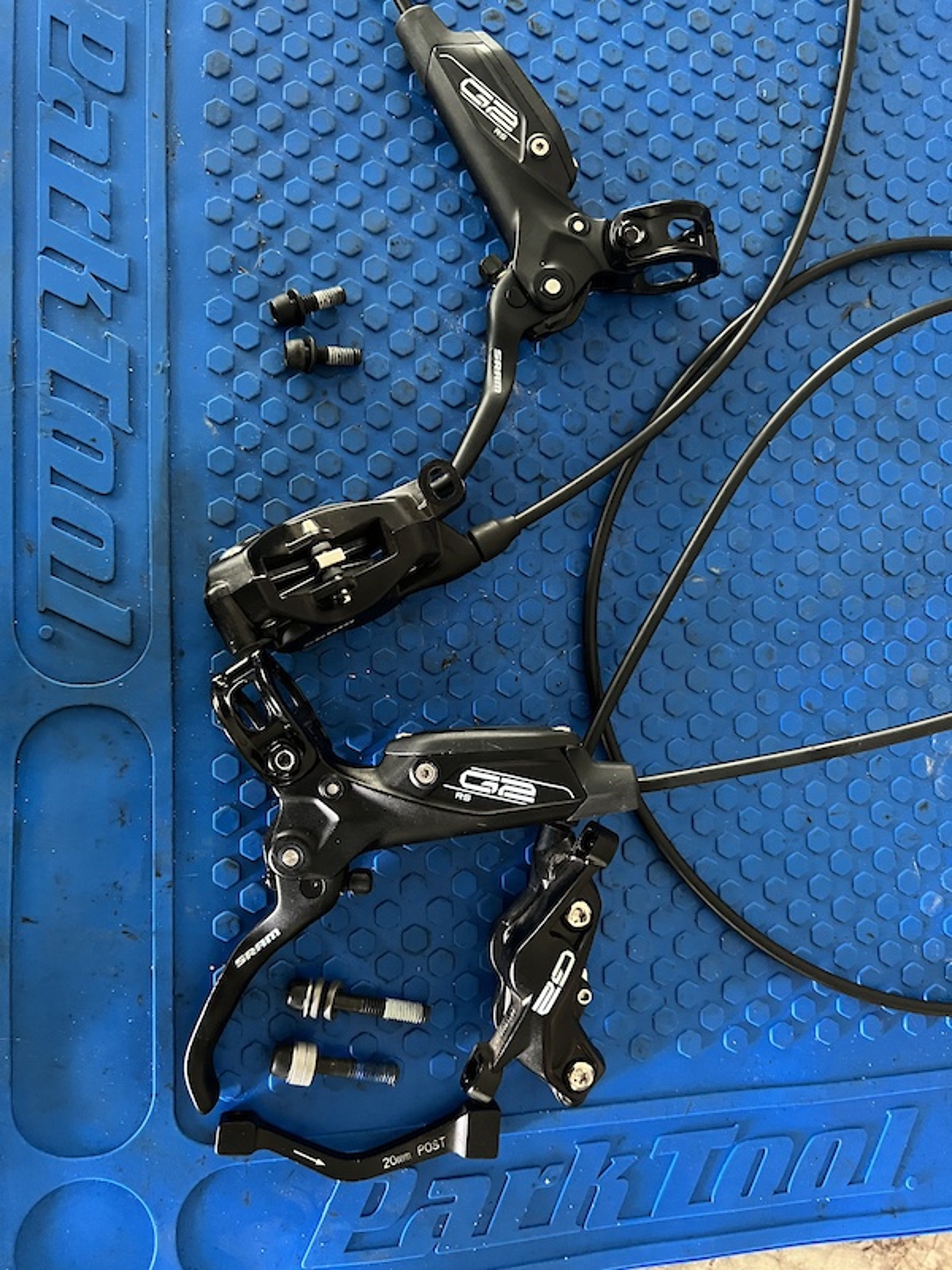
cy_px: 635
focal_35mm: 26
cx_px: 476
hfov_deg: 53.1
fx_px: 953
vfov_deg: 67.3
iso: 640
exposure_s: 1/30
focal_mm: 5.7
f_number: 1.5
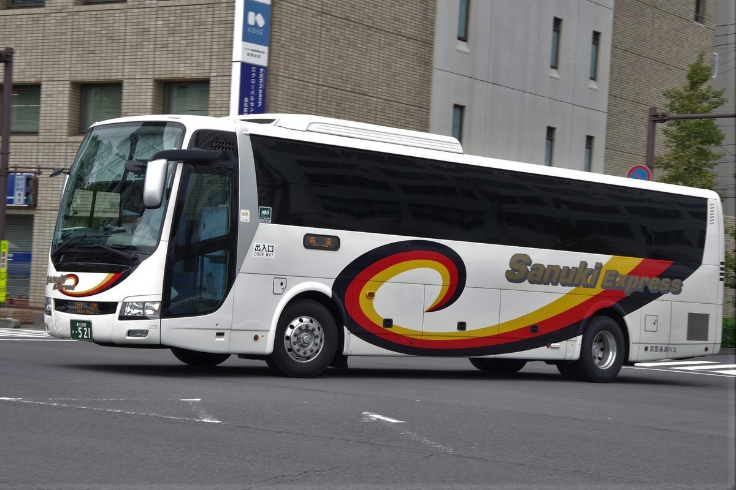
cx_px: 368
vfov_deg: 18.9
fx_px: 1472
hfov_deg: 28.1
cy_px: 245
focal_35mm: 72
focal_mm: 48
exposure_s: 1/125
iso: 400
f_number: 9
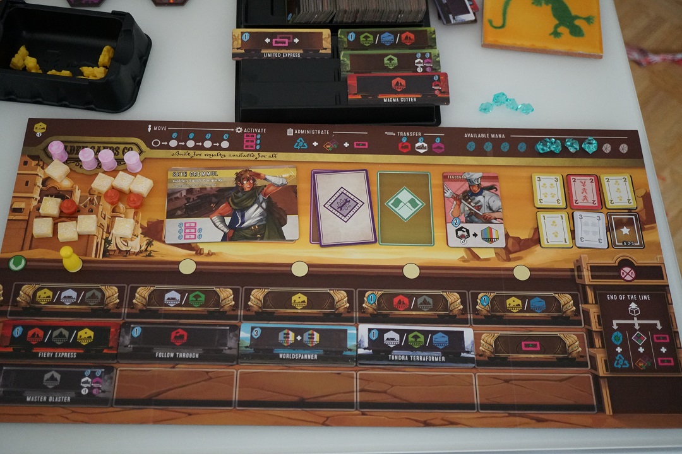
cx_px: 341
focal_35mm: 45
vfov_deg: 29.9
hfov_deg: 43.6
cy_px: 227
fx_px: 852
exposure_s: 1/160
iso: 4000
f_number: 3.5
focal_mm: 30
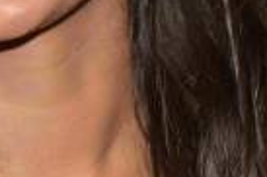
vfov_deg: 2.7
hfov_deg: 4.1
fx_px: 3748
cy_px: -47
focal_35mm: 506
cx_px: 14
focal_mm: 105
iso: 200
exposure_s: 1/125
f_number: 4
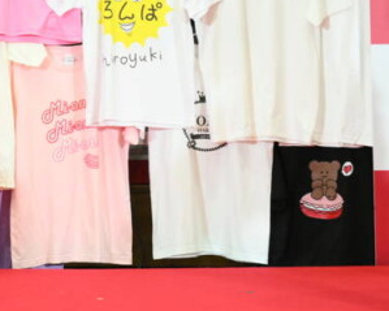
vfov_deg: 10.3
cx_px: -35
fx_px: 1703
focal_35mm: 148
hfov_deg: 12.8
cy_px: -39
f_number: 6.3
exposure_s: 1/200
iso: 2500
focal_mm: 46
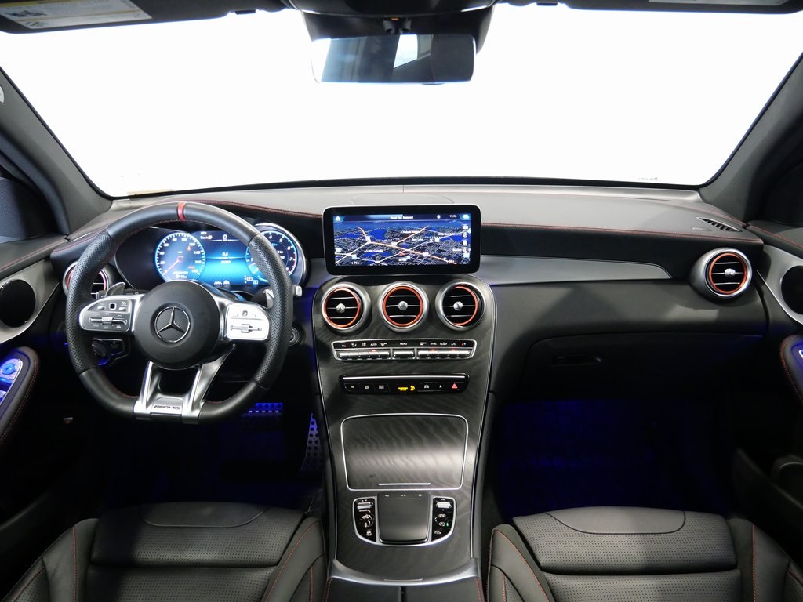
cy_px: 301
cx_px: 402
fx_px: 557
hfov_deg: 71.6
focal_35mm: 24
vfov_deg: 56.8
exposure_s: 1/15
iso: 3200
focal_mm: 12
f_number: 3.5
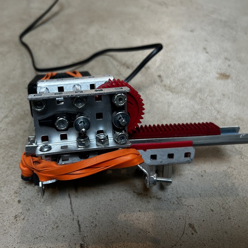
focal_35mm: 31
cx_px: 93
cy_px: 123
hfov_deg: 52.0
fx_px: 251
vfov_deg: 52.5
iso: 100
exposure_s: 1/60
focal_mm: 5.7
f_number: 1.5
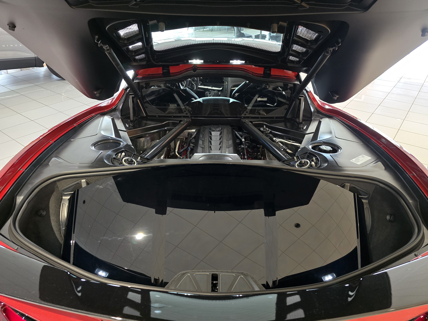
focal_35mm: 23
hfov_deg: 73.9
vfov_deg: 58.9
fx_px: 284
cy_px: 160
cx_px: 214
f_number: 1.7
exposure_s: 1/60
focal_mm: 6.3
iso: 1000
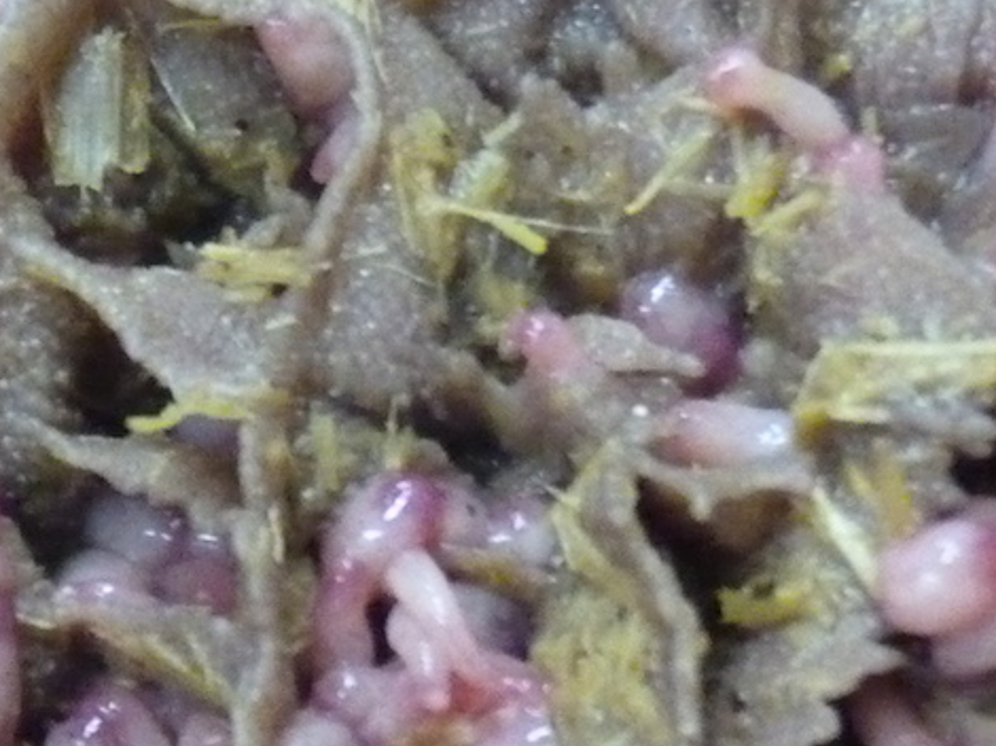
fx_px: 6614
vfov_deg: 6.4
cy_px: 863
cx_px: -49
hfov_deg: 8.6
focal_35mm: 230
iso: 800
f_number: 3.2
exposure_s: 1/40
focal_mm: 10.8
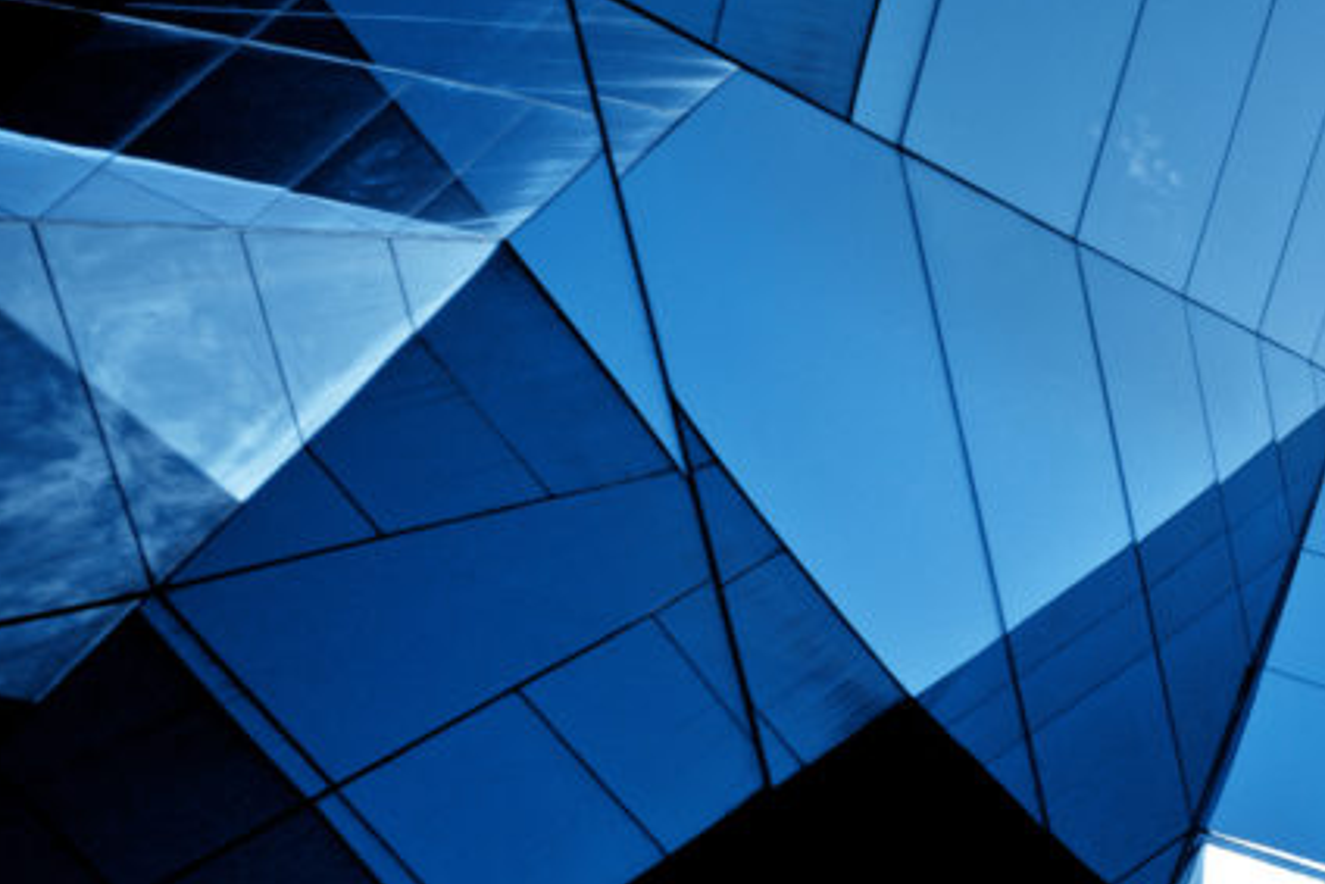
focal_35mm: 58
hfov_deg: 29.7
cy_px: 701
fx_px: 2135
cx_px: 1575
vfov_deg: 23.1
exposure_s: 1/2500
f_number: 7.1
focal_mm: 24
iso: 400
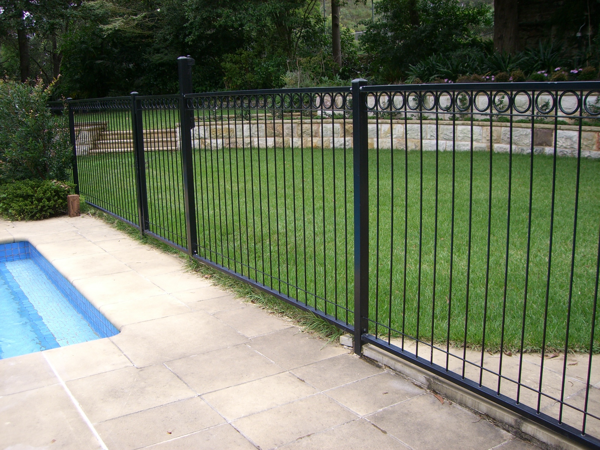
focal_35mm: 38
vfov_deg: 37.7
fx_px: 659
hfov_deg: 49.0
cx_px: 300
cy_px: 225
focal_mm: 6.2
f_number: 2.7
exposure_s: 1/160
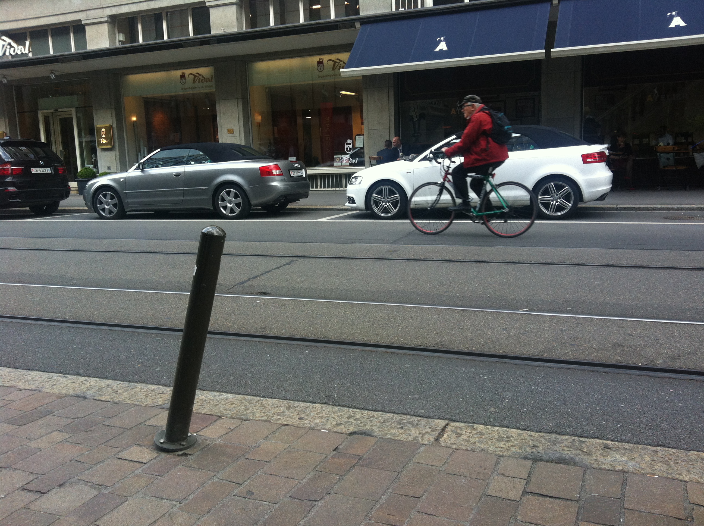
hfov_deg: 52.7
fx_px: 711
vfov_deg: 40.6
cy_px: 263
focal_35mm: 35
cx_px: 352
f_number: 2.8
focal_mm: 3.85
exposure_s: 1/198
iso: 80
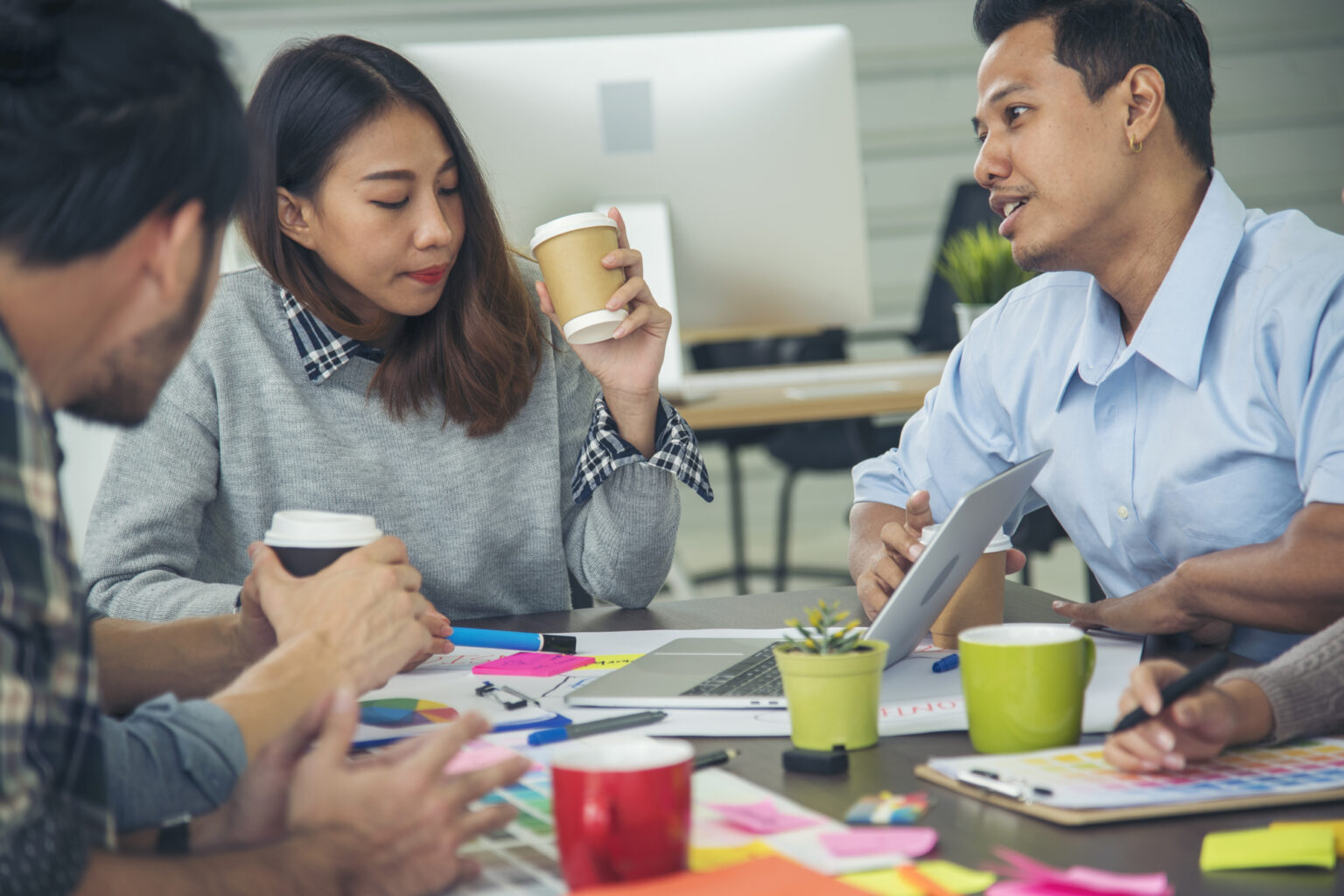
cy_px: 448
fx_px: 4182
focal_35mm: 112
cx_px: 672
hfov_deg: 18.3
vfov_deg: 12.2
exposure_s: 1/160
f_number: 4
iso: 200
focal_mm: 112
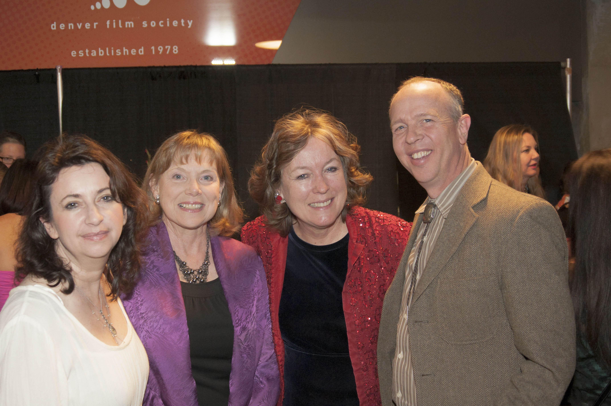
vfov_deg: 31.8
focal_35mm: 42
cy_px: 203
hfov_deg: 46.4
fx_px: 712
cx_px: 306
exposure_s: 1/80
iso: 400
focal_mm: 28
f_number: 4.5
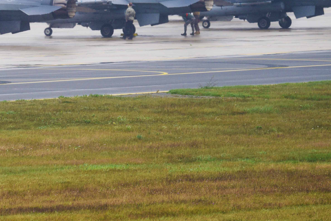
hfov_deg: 2.4
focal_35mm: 865
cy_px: 22
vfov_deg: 1.6
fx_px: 7956
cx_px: -73
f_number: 5.6
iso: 200
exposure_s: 1/160
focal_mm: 280
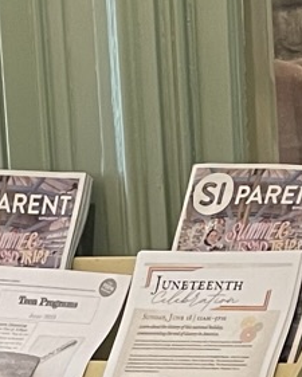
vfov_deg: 9.9
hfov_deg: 8.2
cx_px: 425
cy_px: 664
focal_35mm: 185
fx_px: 2066
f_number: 1.6
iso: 320
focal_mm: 4.2
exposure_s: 1/60
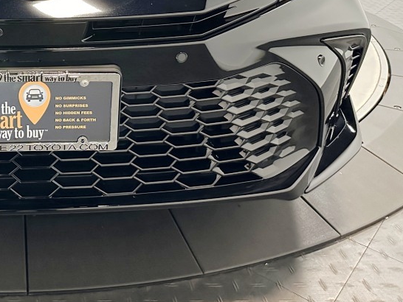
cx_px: 31
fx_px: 524
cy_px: 33
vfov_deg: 30.8
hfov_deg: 38.8
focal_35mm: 45
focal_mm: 6.86
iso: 1000
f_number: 1.78
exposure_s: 1/40
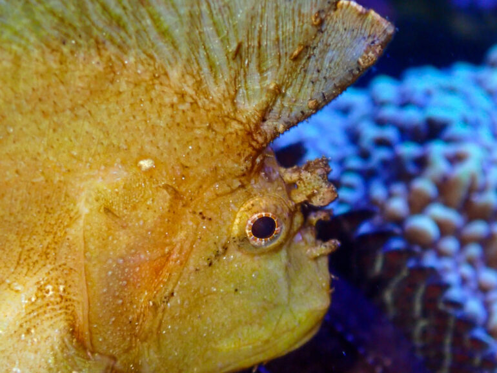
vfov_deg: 14.8
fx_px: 1436
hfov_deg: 19.6
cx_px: 248
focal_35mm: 100
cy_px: 186
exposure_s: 1/100
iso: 800
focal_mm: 18
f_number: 14
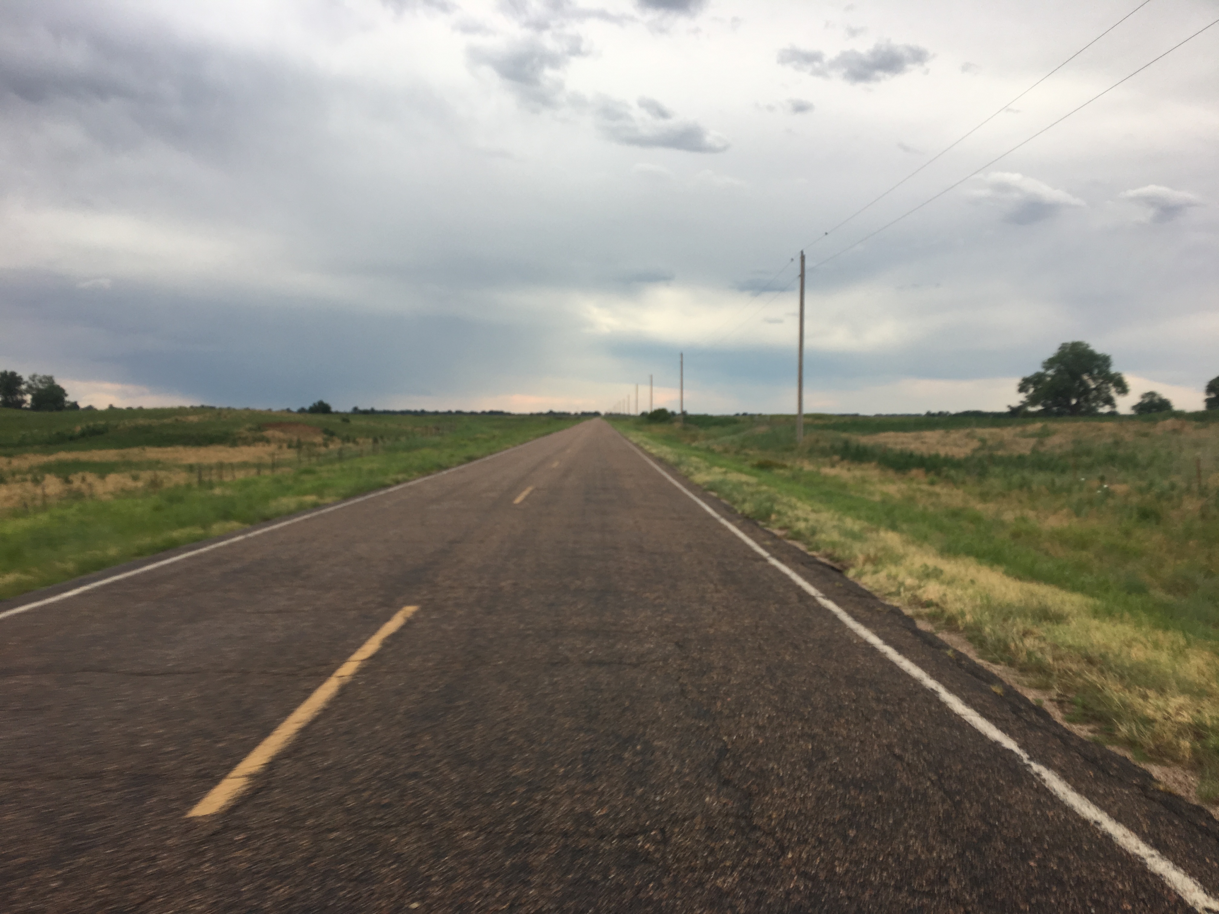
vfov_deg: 48.2
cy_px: 457
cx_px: 610
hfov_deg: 61.7
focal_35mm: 29
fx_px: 1021
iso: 25
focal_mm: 4.15
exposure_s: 1/188
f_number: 2.2
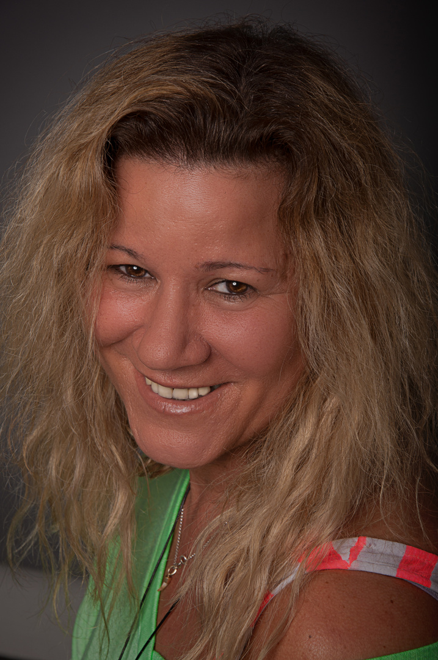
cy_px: 330
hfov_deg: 11.4
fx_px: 2196
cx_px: 219
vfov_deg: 17.1
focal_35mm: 120
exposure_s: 1/160
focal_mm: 80
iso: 100
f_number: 10
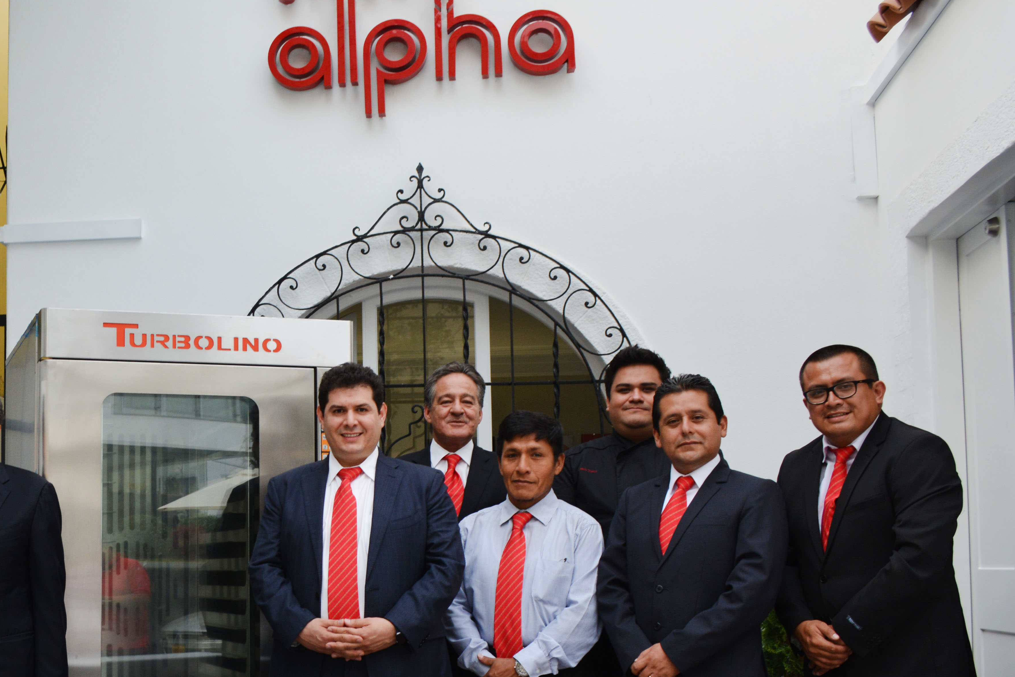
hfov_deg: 29.7
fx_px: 1861
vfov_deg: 20.5
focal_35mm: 66
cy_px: 488
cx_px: 184
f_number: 4.5
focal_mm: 26
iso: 800
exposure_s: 1/160
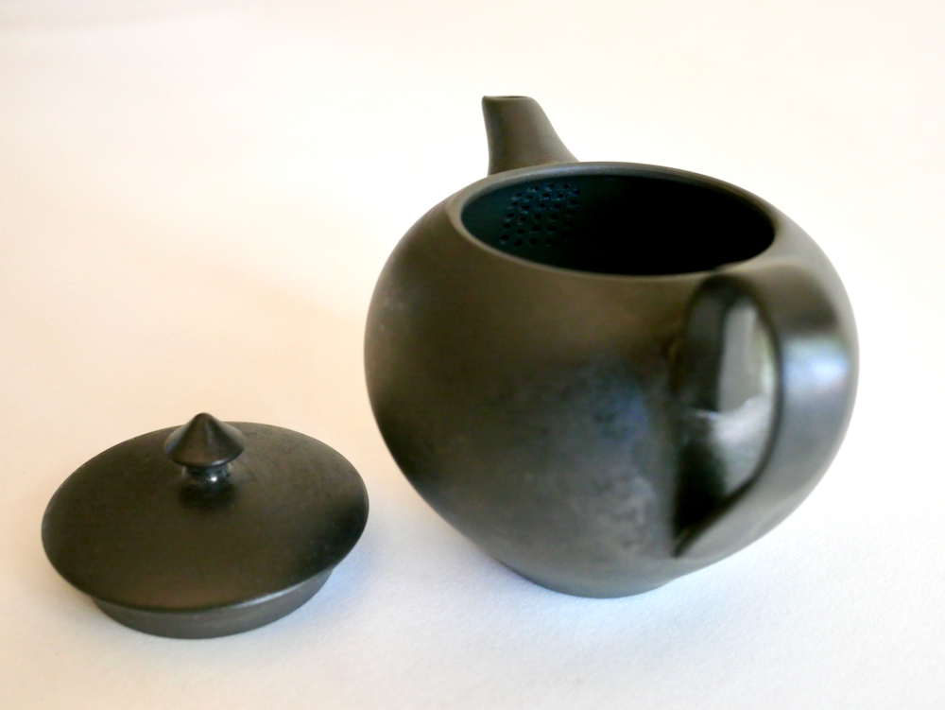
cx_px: 472
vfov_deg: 36.0
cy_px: 355
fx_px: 1093
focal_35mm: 40
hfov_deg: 46.8
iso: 1250
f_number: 5
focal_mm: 20
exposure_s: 1/60
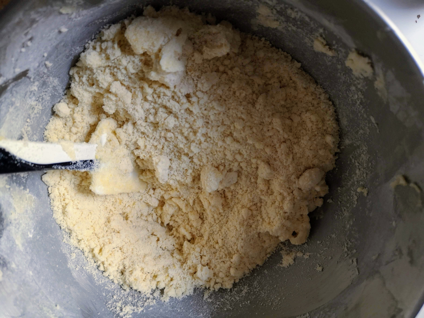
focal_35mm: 27
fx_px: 331
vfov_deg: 51.4
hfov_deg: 65.3
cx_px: 212
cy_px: 159
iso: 320
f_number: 1.8
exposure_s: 1/33.3
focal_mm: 5.58
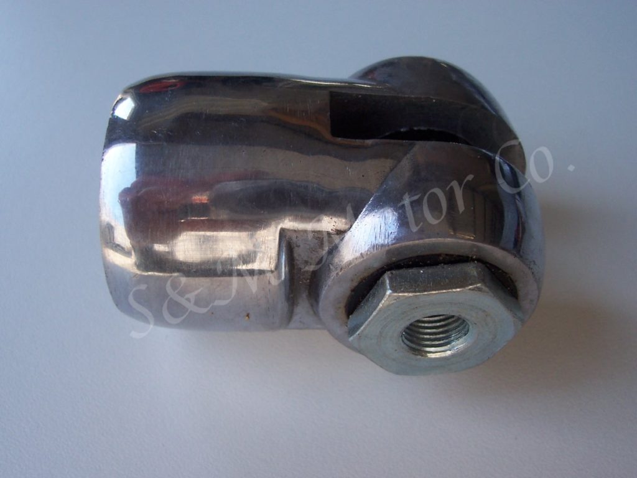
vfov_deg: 38.7
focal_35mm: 37
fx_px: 681
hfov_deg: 50.1
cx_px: 318
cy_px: 239
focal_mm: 5.6
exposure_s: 1/350
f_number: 2.8
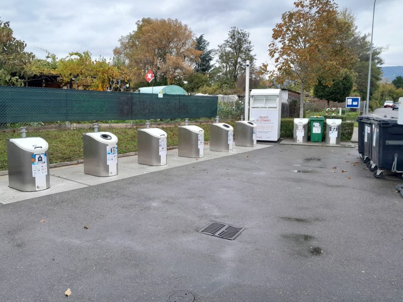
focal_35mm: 29
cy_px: 147
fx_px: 338
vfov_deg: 48.2
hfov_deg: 61.6
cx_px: 190
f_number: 1.8
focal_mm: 4
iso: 40
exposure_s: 1/50
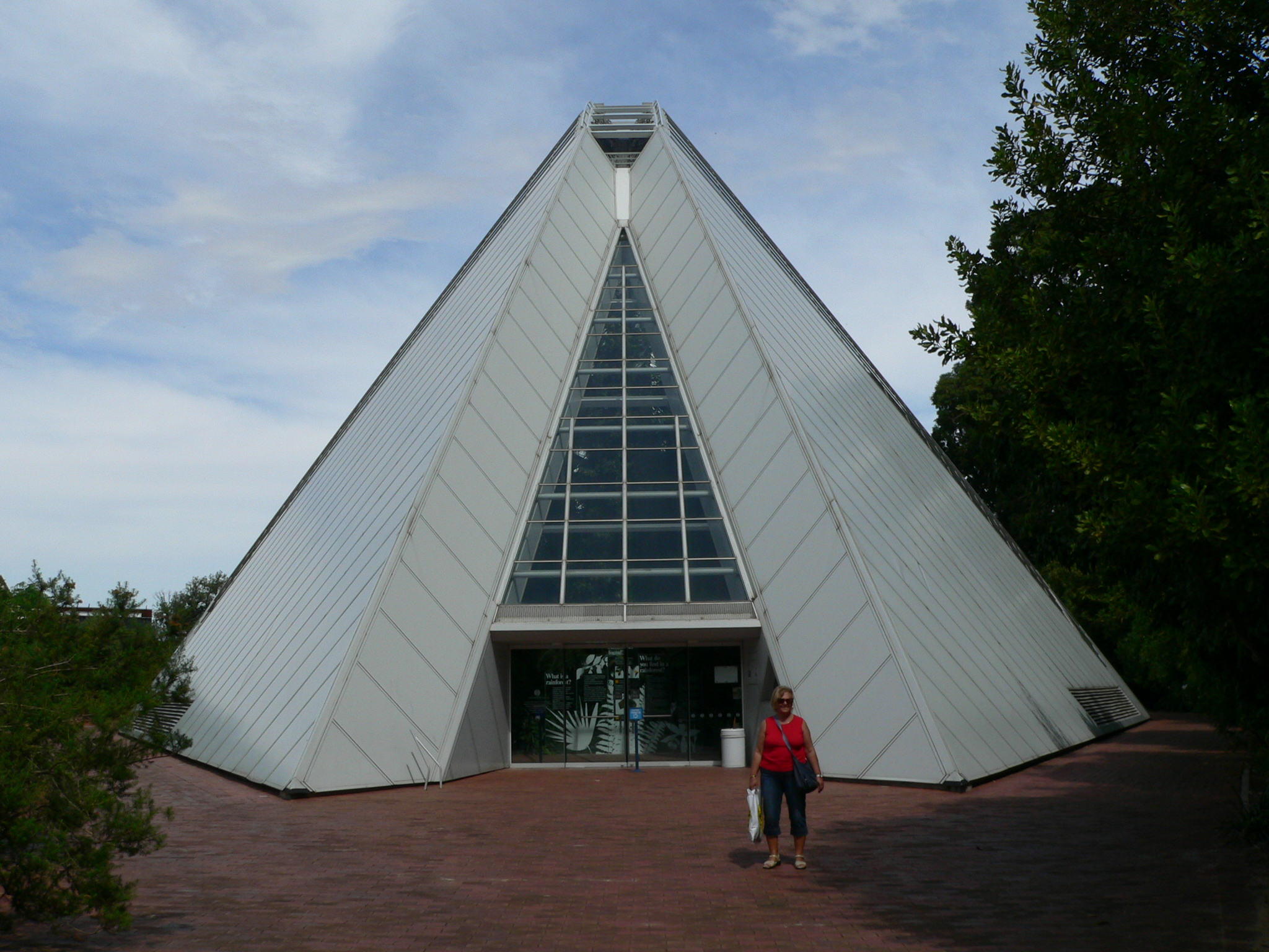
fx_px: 1320
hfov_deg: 51.4
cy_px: 476
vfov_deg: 39.7
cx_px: 634
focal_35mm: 36
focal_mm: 6
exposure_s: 1/500
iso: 80
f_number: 5.6
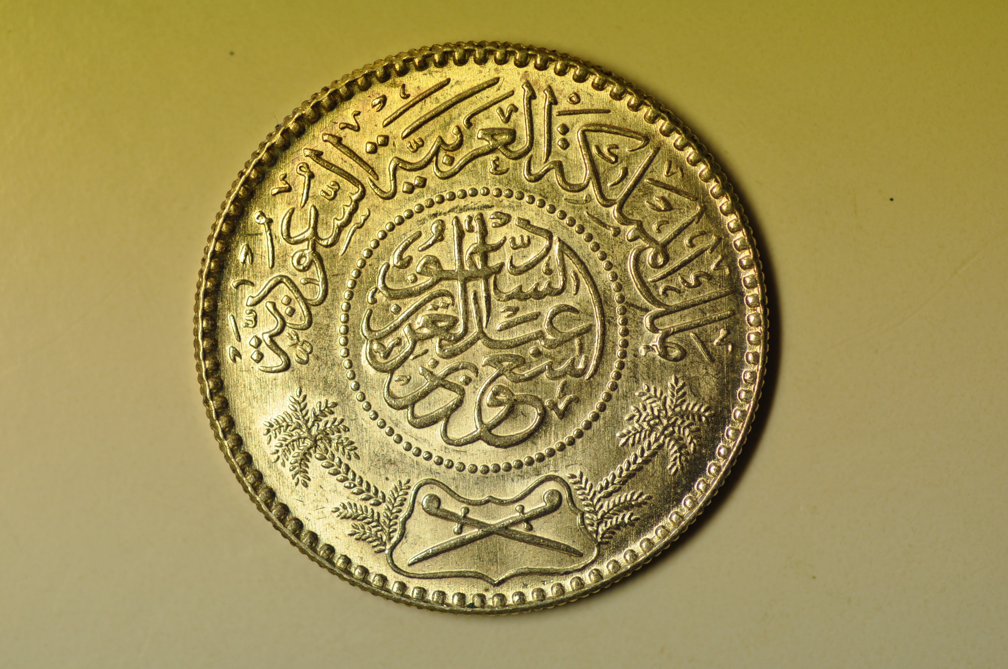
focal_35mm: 90
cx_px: 504
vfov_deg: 15.2
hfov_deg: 22.6
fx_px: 2517
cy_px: 334
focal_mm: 60
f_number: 5.6
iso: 400
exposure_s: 1/500
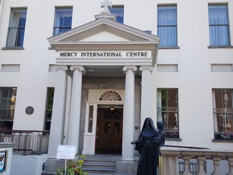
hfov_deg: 56.7
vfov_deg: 44.2
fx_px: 216
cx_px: 129
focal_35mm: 32
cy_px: 95
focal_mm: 4.2
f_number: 1.7
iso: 40
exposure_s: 1/449
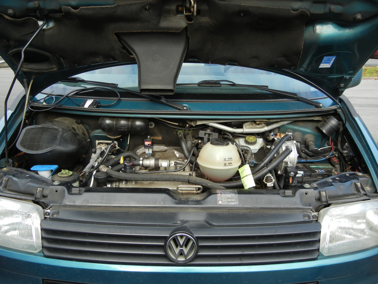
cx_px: 189
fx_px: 328
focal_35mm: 30
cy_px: 142
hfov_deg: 60.0
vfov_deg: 46.8
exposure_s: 1/206
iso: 160
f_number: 3.5
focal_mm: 5.4
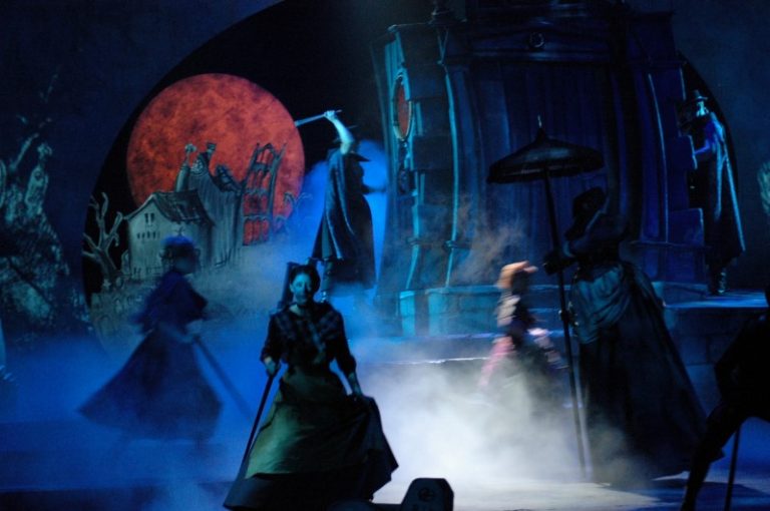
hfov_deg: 19.5
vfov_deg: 13.0
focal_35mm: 105
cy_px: 256
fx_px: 2243
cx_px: 385
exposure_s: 1/45
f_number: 4
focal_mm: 70
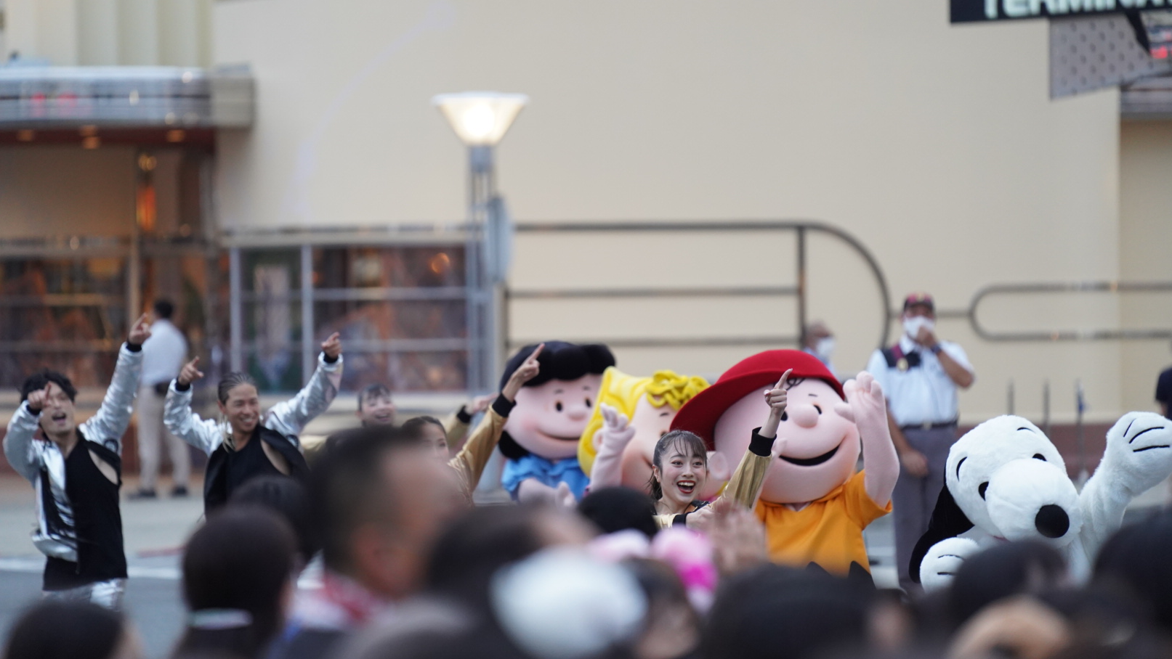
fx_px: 6527
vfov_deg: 5.8
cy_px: 311
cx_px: 586
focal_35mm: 210
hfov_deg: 10.3
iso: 2500
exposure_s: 1/640
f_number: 2.8
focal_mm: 200
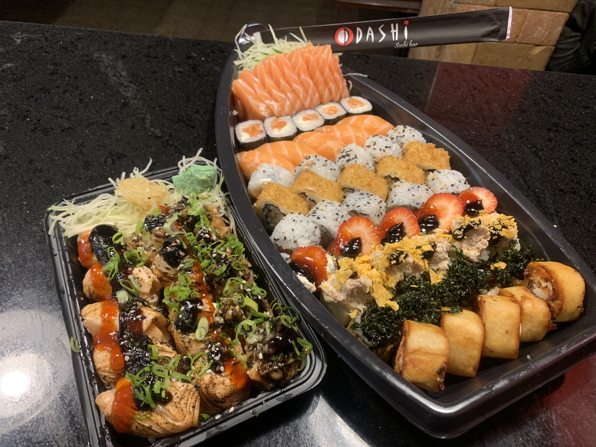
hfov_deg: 67.3
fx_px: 448
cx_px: 298
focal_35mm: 26
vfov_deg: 53.1
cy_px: 224
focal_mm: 4.25
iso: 320
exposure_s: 1/60
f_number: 1.8
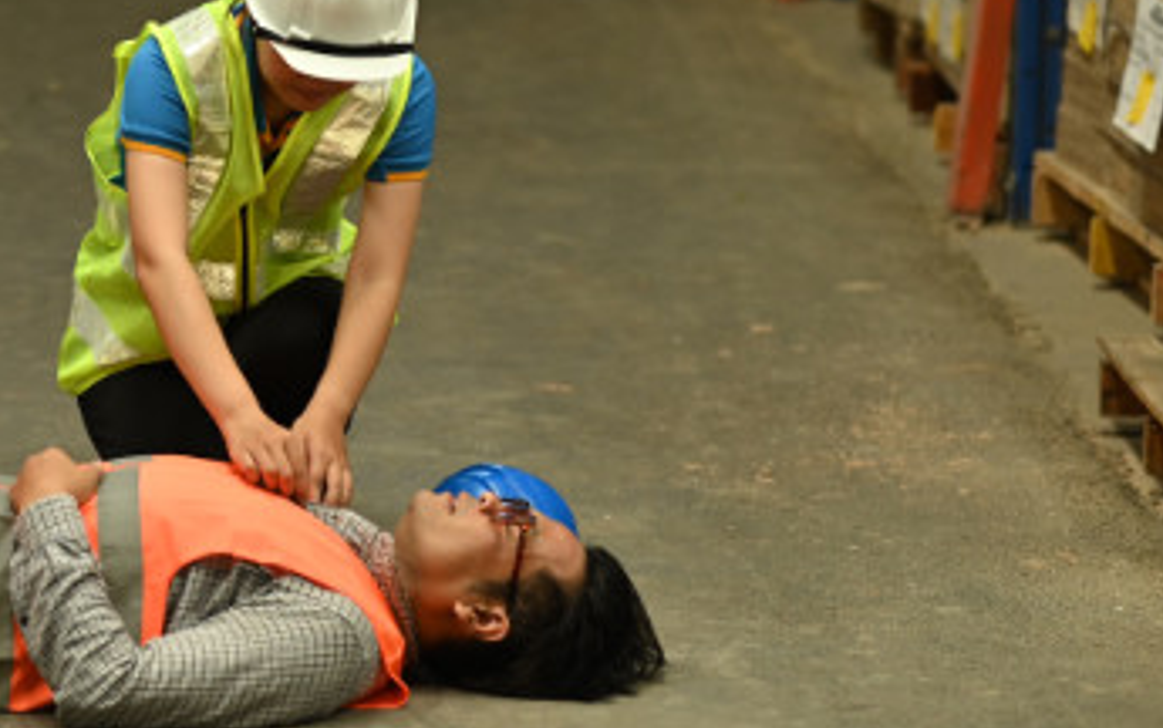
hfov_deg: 8.4
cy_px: 93
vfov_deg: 5.3
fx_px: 7864
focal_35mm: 248
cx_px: -37
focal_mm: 105
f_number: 2.2
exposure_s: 1/400
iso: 500
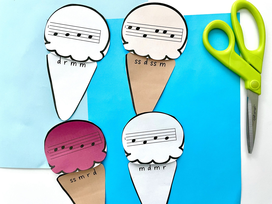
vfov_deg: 53.1
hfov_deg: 67.3
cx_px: 136
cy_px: 102
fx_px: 204
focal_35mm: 26
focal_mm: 4.2
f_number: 1.6
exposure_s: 1/84
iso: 125
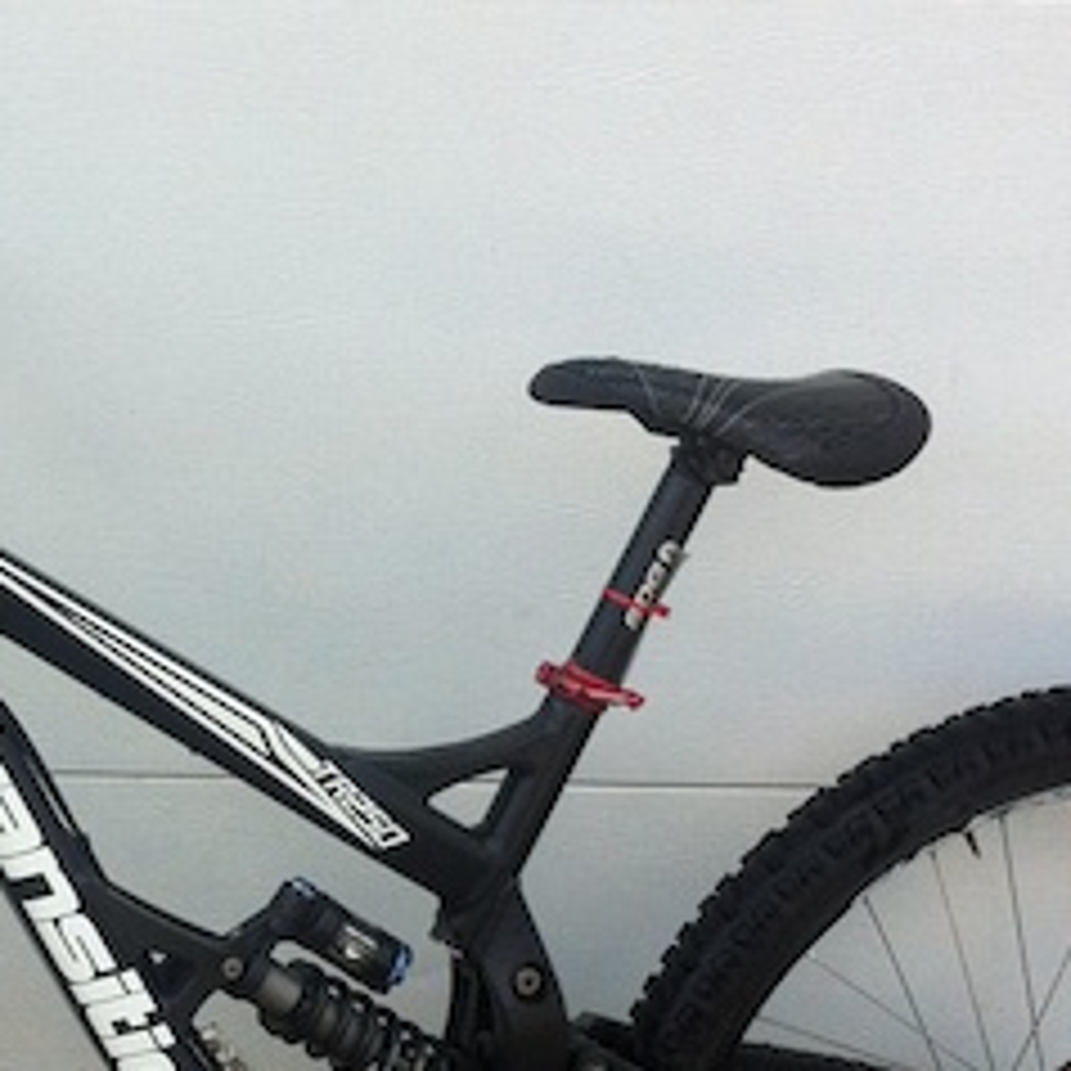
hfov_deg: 16.5
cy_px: 860
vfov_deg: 16.6
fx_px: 3640
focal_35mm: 104
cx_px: 76
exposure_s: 1/431
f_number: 2.8
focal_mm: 3.85
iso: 80
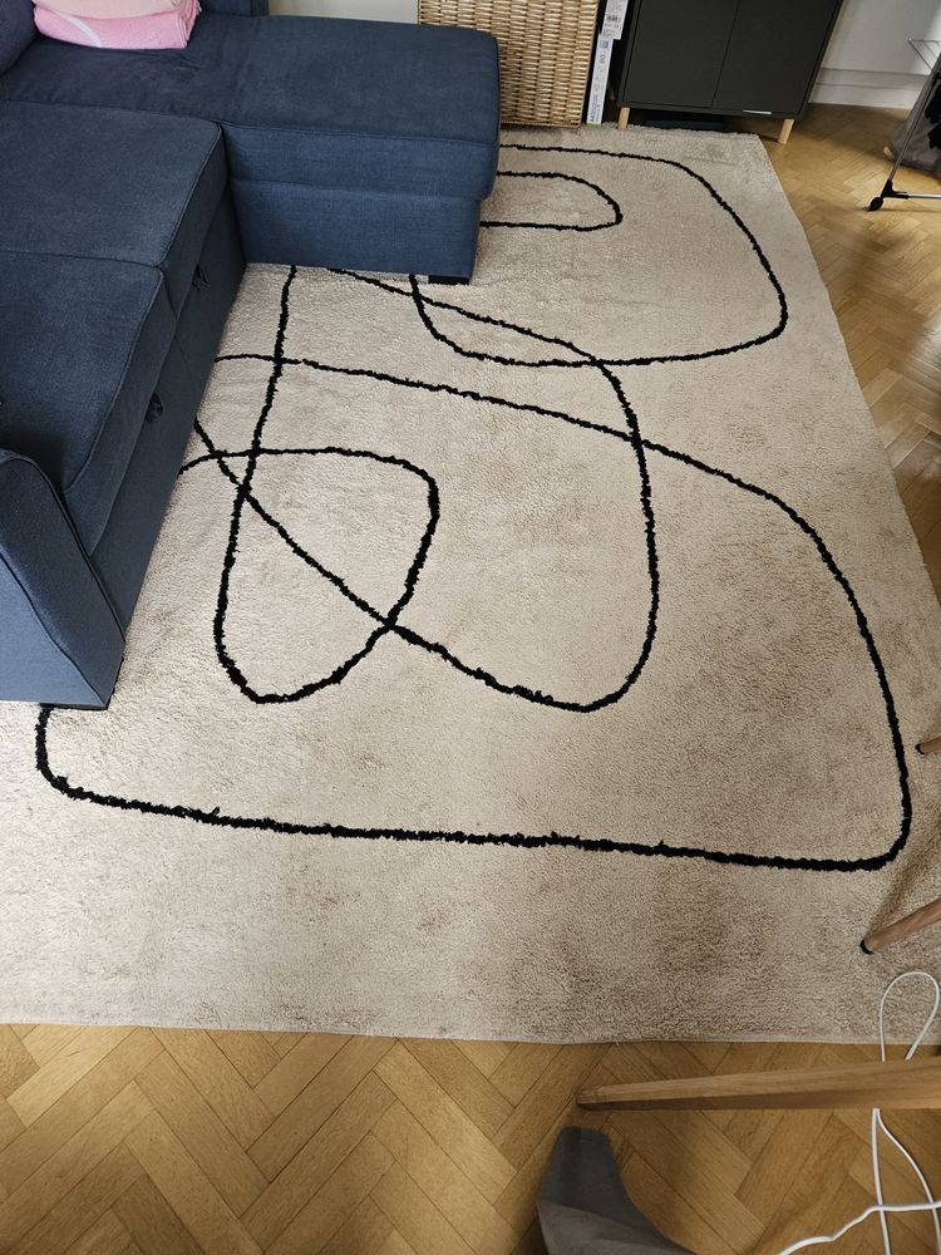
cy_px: 628
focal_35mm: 23
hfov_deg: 58.9
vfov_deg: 73.9
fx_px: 834
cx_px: 470
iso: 320
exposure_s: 1/100
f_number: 1.8
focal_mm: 5.4
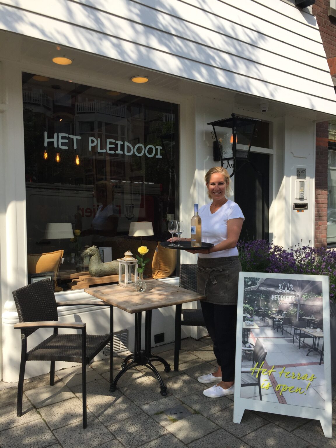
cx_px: 168
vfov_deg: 61.7
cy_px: 224
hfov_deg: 48.2
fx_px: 375
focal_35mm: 29
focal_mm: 4.15
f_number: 2.2
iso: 32
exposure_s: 1/1412
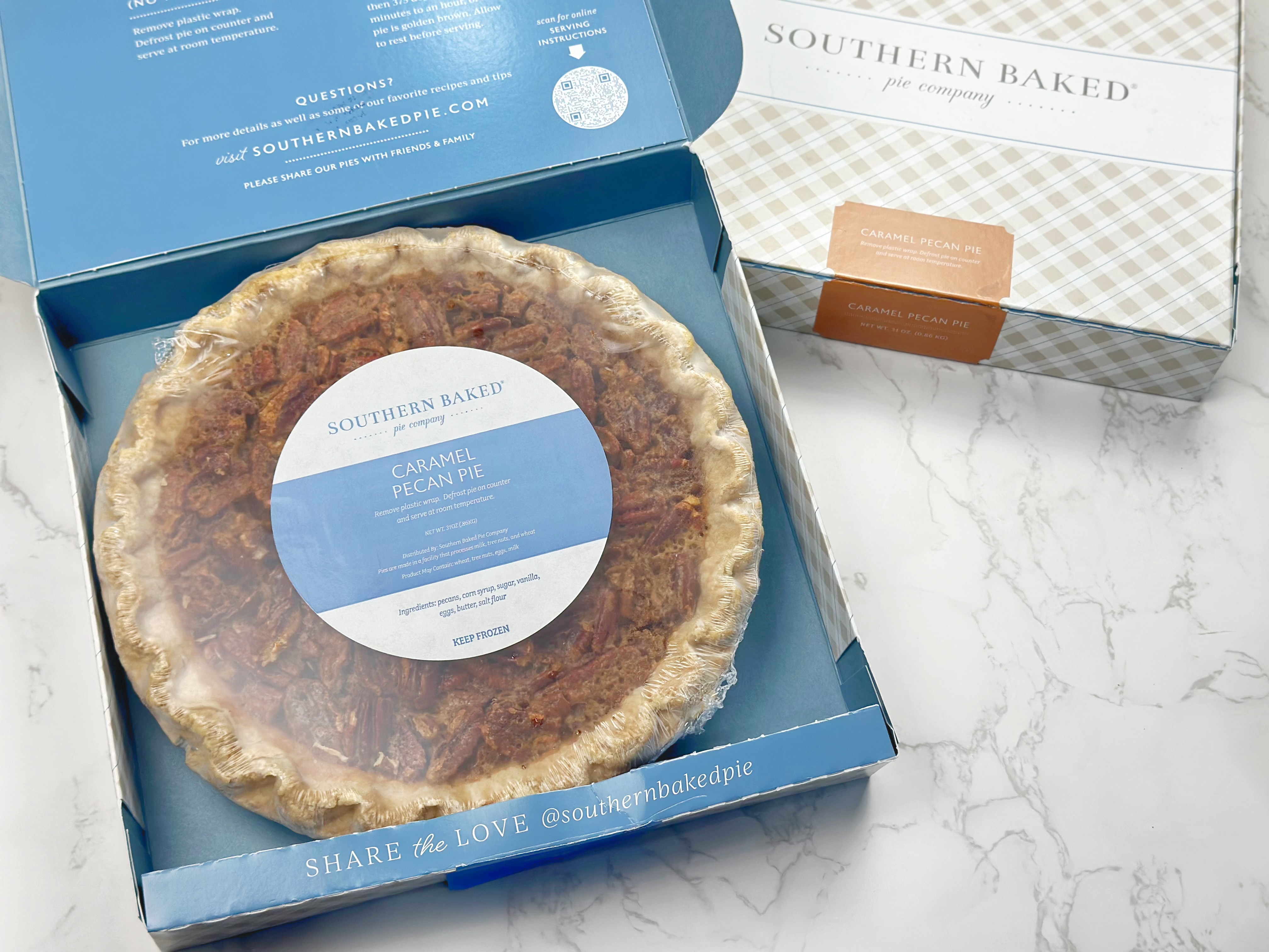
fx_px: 1760
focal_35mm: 48
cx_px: 634
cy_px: 476
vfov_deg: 30.3
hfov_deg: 39.7
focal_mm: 6.86
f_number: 1.78
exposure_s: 1/321
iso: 80
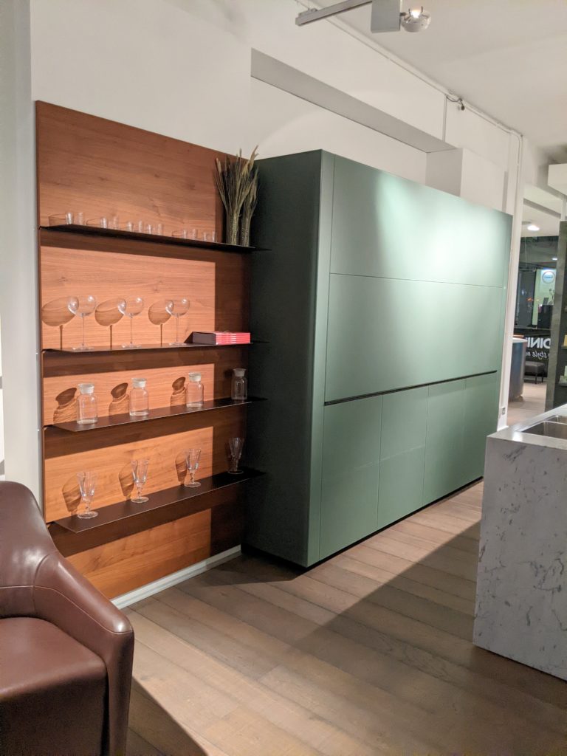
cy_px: 378
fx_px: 590
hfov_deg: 51.4
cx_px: 284
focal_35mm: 27
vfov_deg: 65.3
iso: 369
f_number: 1.8
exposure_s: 1/50
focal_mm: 4.44
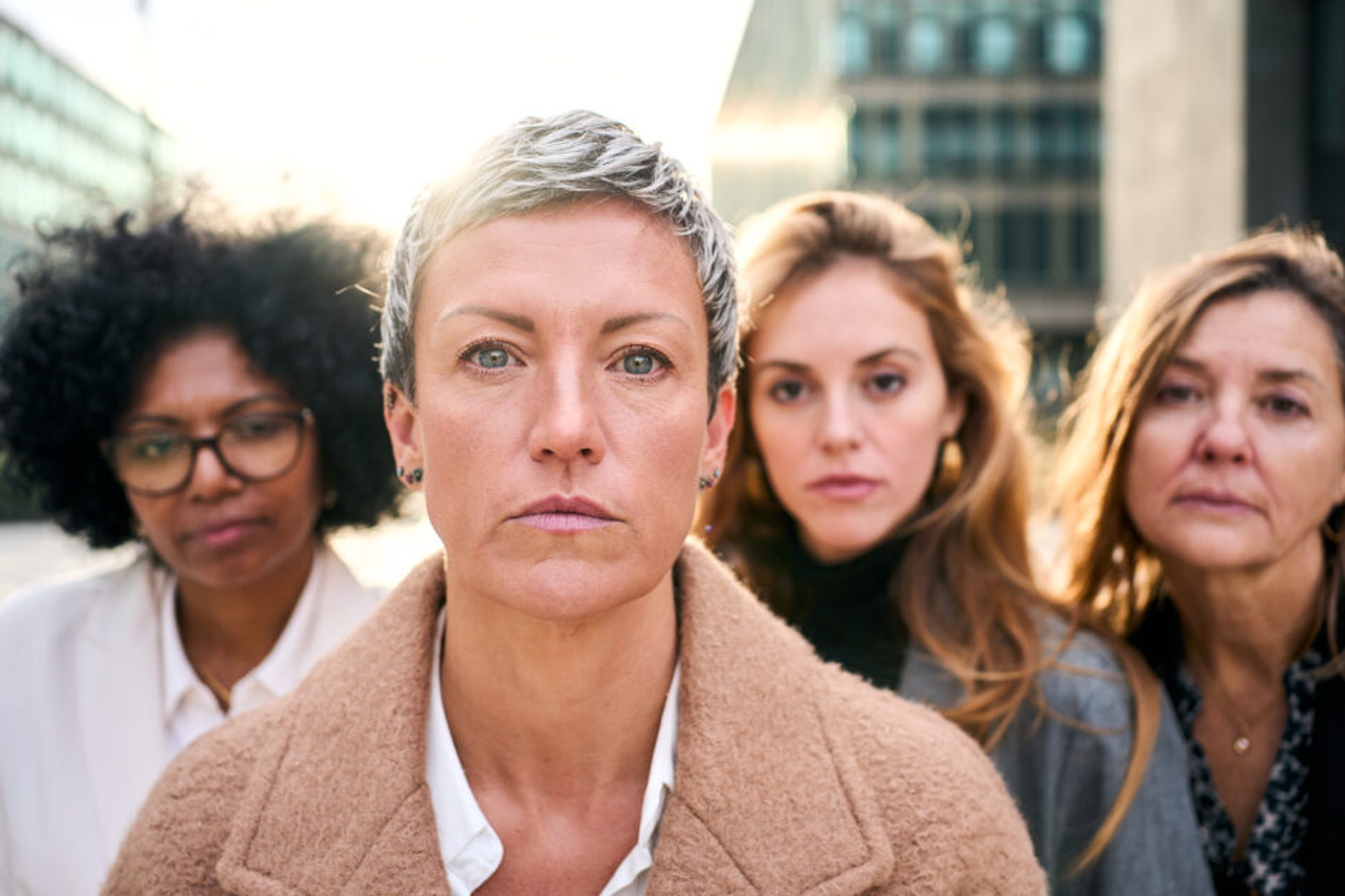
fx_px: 1345
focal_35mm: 36
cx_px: 661
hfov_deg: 53.1
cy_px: 442
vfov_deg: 36.9
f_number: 2.8
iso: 250
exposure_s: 1/640
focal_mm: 35
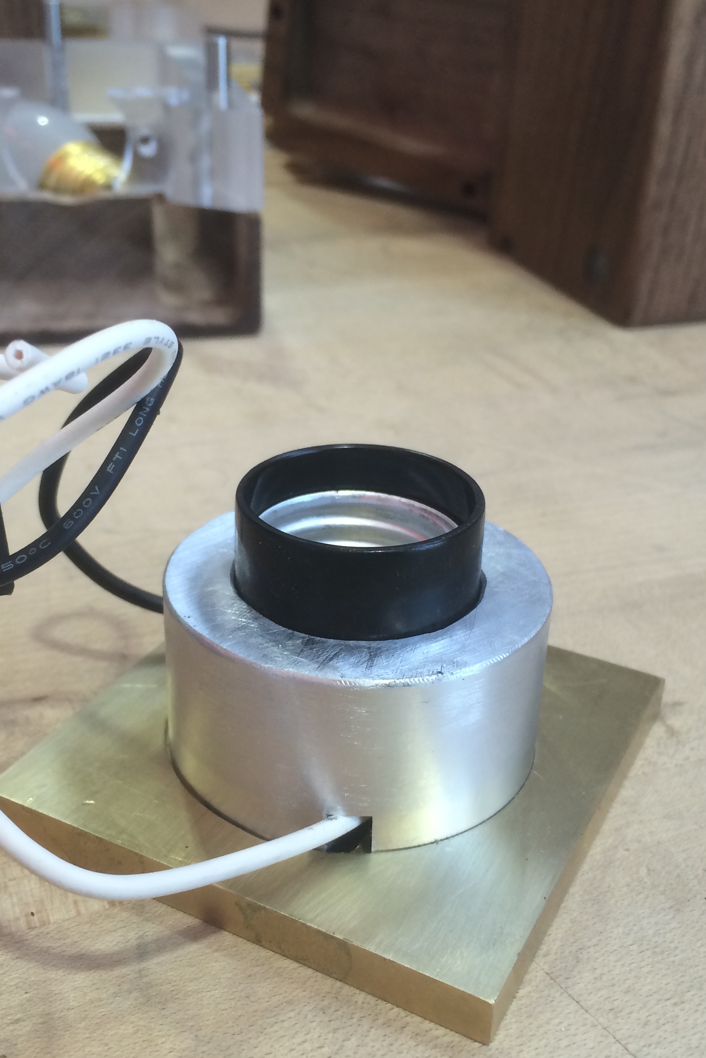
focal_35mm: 41
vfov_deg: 47.4
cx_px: 325
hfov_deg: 32.6
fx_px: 1206
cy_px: 533
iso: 40
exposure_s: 1/40
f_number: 2.2
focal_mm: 4.15
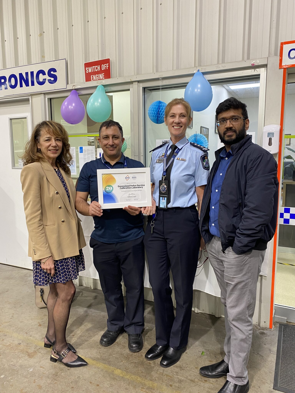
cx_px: 148
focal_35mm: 26
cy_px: 196
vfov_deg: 67.3
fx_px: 295
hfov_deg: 53.1
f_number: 1.8
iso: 64
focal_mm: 4.25
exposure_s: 1/50
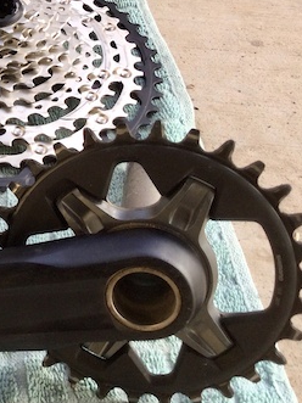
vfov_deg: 25.8
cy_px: 118
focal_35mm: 75
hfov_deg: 17.8
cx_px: -132
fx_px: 873
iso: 32
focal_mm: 3.3
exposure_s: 1/60
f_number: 2.4
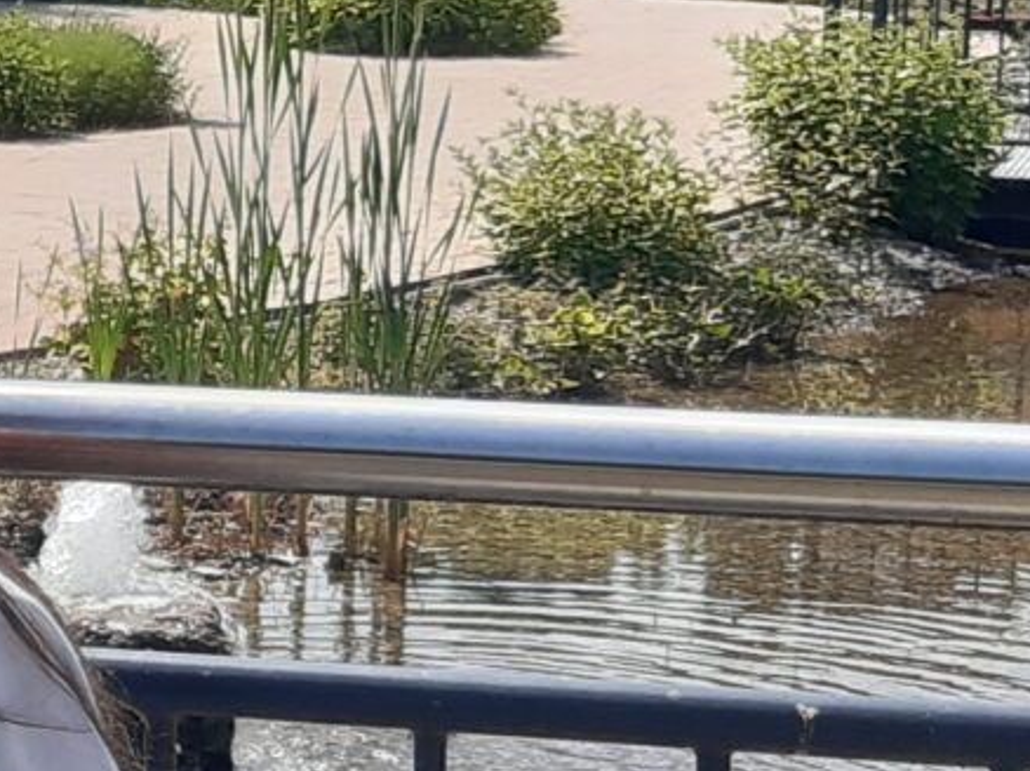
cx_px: -955
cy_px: 306
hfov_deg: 11.8
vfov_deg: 9.8
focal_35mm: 152
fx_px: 4520
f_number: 1.7
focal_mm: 3.92
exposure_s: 1/1276
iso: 40
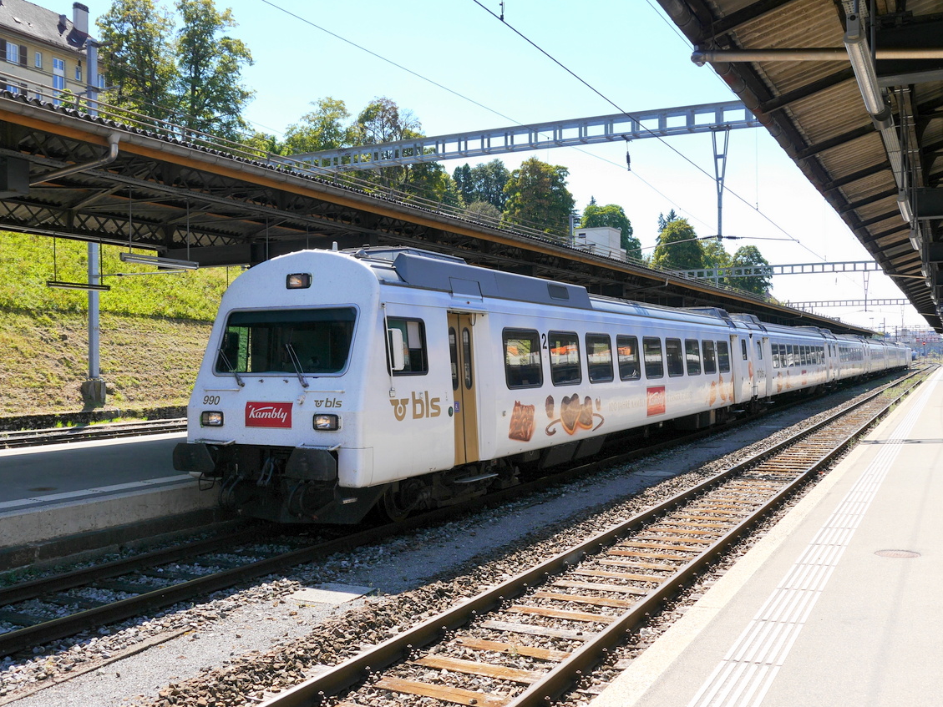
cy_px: 363
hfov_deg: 53.9
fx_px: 926
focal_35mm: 34
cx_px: 500
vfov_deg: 41.8
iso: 160
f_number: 6.3
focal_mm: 16
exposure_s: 1/320
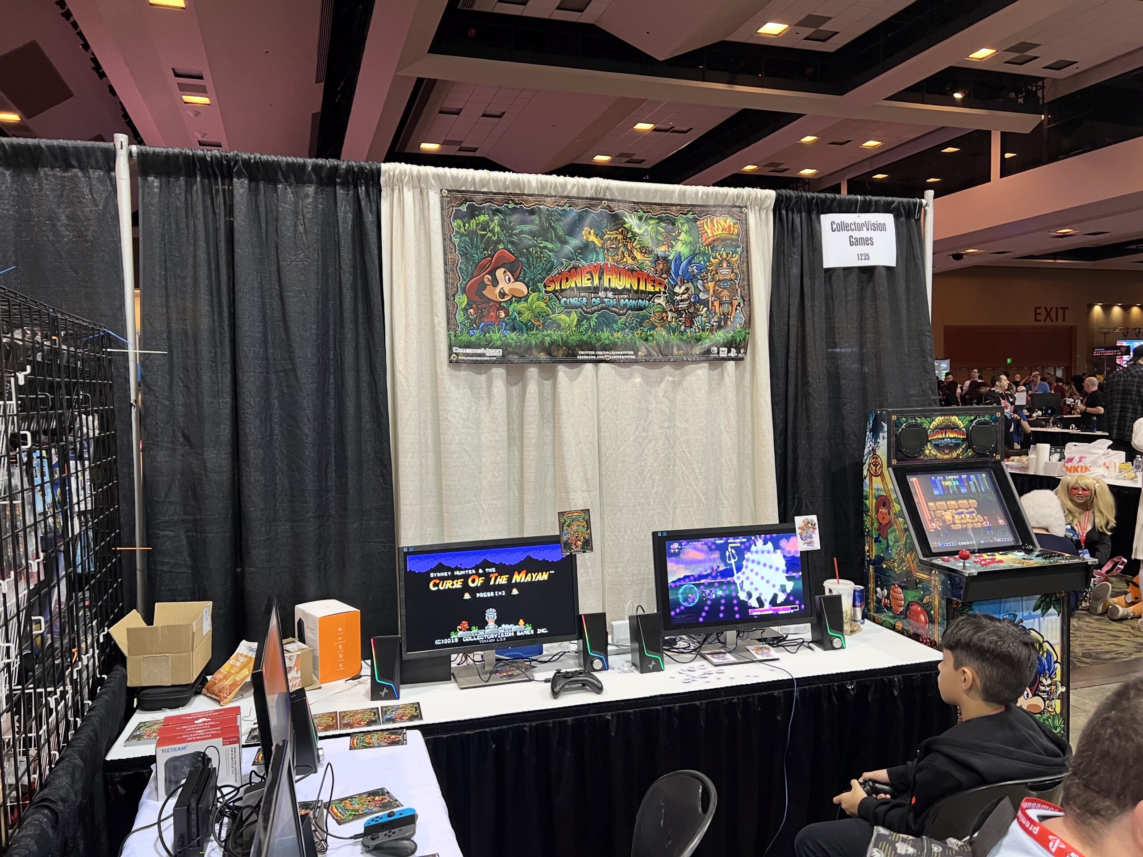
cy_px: 428
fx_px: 859
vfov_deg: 53.1
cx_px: 572
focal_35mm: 26
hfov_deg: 67.3
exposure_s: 1/60
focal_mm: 5.7
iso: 160
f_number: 1.5
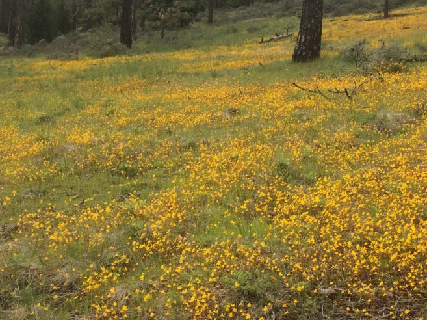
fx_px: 653
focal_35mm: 53
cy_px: 108
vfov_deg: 27.3
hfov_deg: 36.2
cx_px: 221
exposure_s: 1/892
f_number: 2.2
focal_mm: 4.15
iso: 32
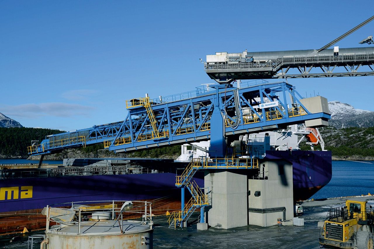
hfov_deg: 39.6
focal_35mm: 50
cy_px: 124
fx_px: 520
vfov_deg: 27.0
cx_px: 187
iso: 100
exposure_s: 1/320
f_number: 9
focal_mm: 50
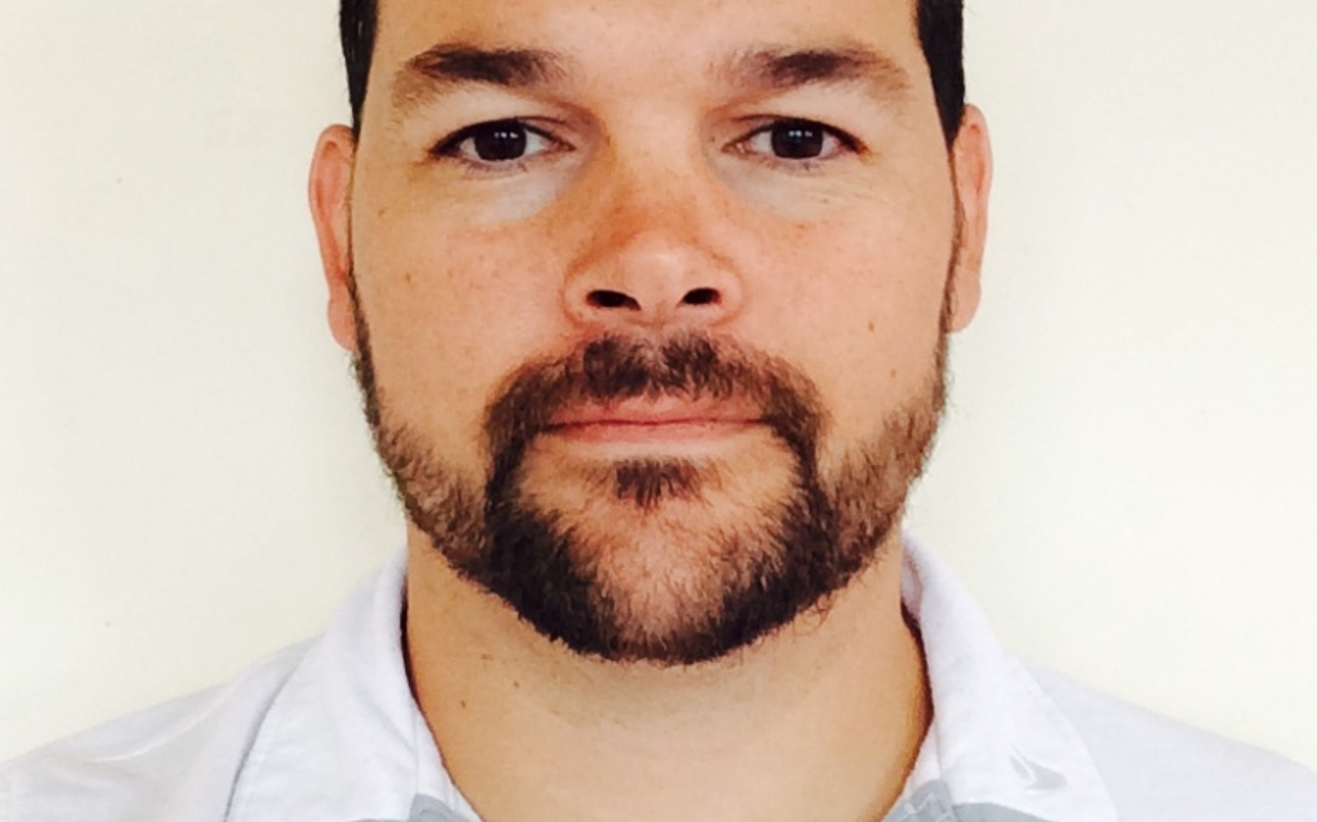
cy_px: 434
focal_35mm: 47
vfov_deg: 27.4
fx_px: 1687
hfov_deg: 42.7
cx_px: 660
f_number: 2.4
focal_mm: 2.15
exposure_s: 1/30
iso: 160
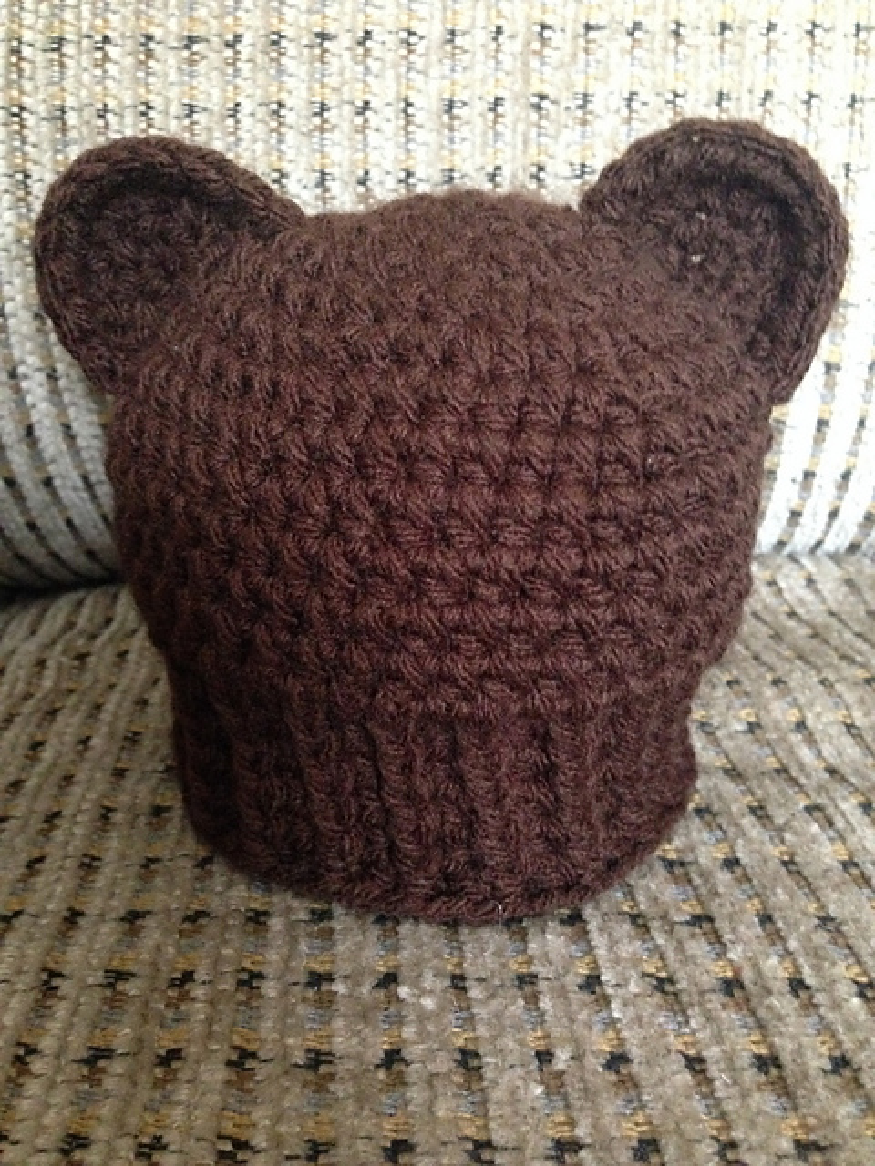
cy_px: 583
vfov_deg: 55.4
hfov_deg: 42.9
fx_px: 1112
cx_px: 438
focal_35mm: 33
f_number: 2.4
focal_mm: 4.12
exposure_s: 1/15
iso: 640
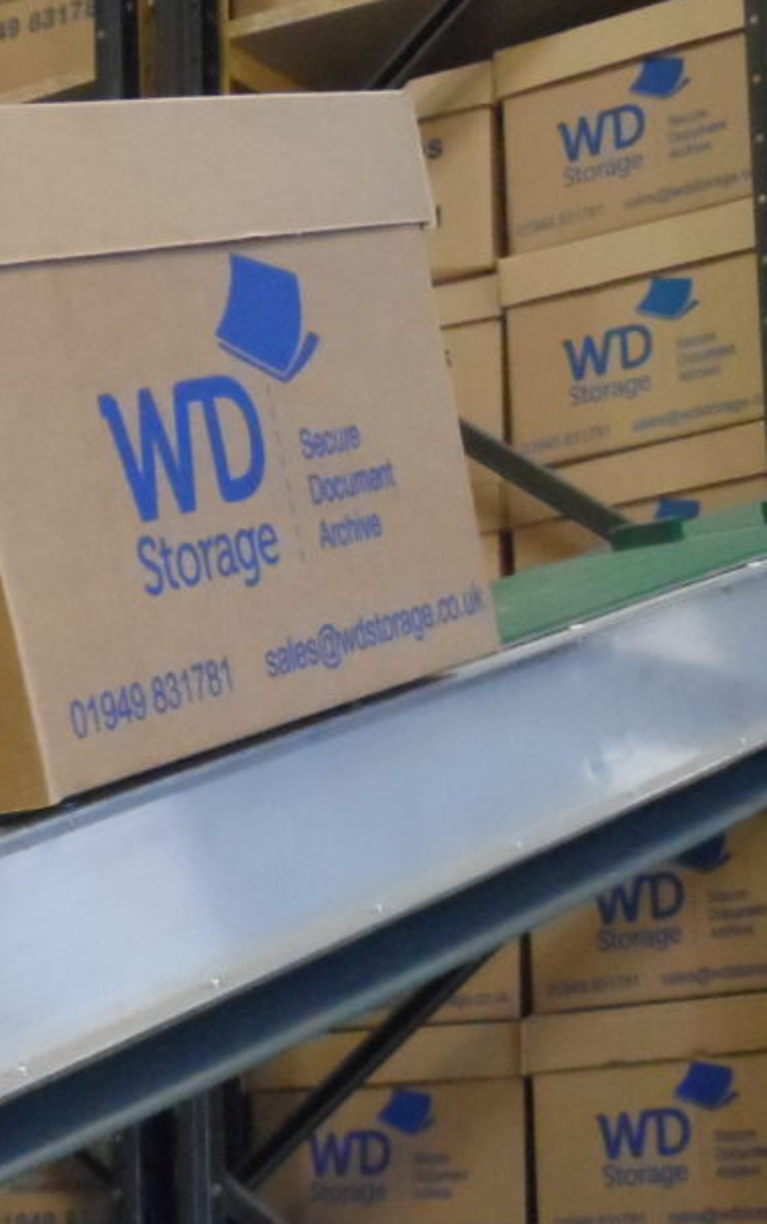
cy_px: 846
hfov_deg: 13.0
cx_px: 319
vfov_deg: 20.5
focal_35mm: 101
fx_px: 3373
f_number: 3.7
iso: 800
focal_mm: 6.8
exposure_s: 1/45
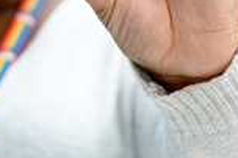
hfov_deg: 14.7
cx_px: 8
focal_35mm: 138
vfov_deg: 9.7
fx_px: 911
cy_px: -59
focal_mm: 50
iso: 2000
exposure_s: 1/160
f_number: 4
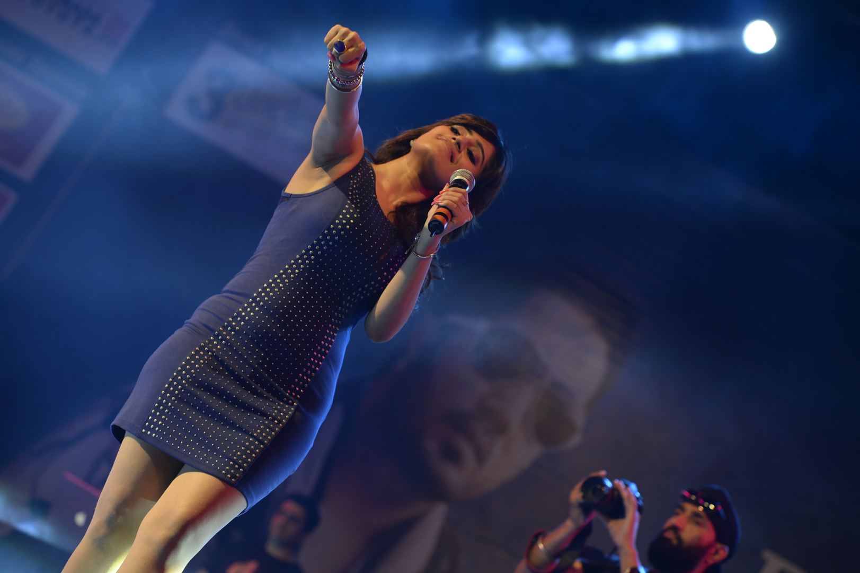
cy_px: 286
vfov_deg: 10.1
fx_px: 3223
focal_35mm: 135
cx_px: 430
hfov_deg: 15.2
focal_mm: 135
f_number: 4
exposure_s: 1/125
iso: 800
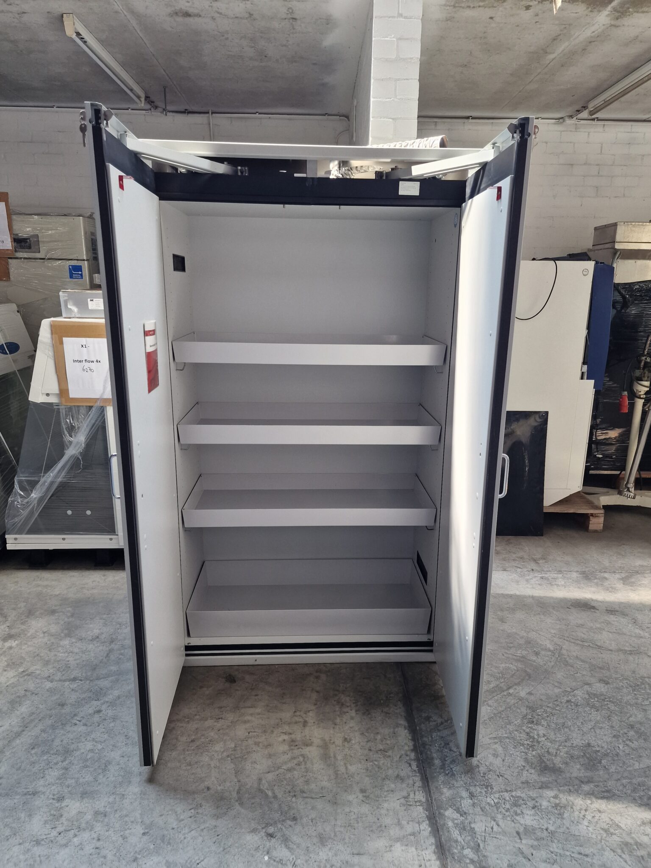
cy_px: 434
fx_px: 577
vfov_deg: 73.9
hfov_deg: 58.9
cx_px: 326
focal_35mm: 23
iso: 80
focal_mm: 6.4
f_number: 1.8
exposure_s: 1/180
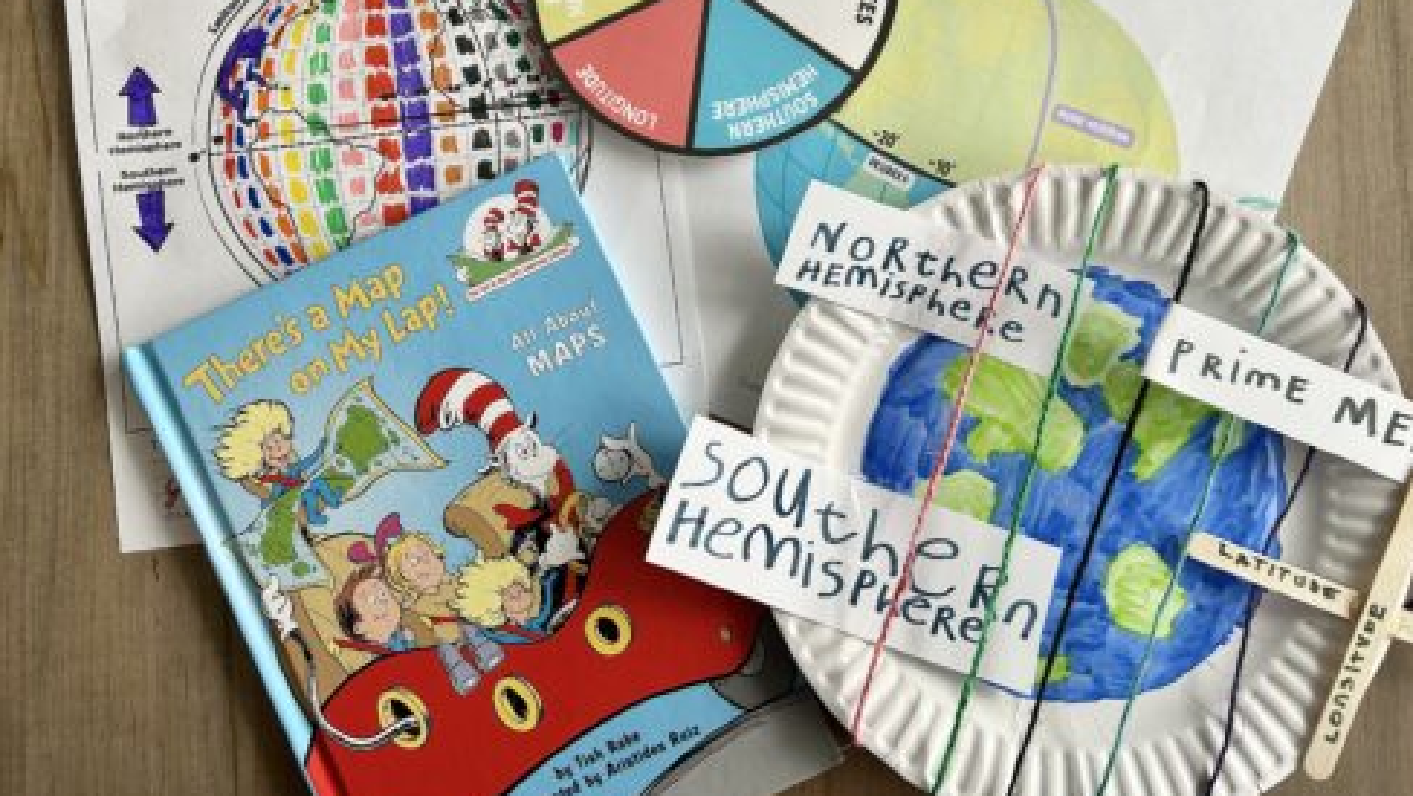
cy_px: 271
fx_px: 1087
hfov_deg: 66.0
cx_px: 706
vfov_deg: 39.8
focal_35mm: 29
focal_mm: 5.7
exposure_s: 1/60
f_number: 1.5
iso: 80
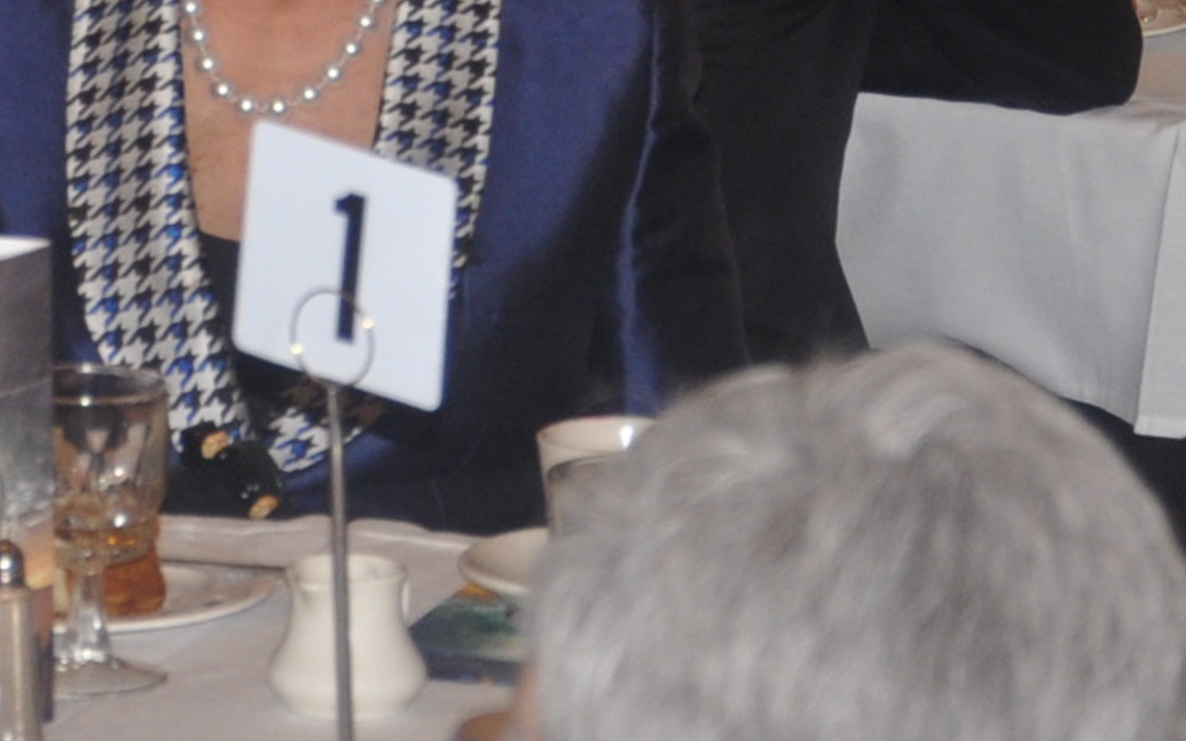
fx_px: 10666
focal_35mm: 330
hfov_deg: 6.4
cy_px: -462
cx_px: 102
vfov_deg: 4.0
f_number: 5
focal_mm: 50
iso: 640
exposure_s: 1/60
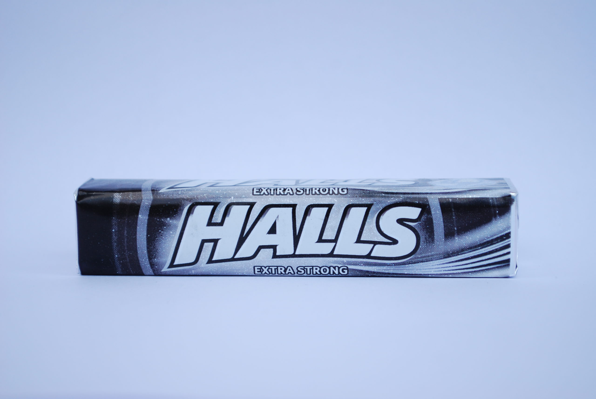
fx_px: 1368
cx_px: 298
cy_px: 200
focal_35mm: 82
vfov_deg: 16.6
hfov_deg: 24.6
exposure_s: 1/160
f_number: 5.6
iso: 200
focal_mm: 55
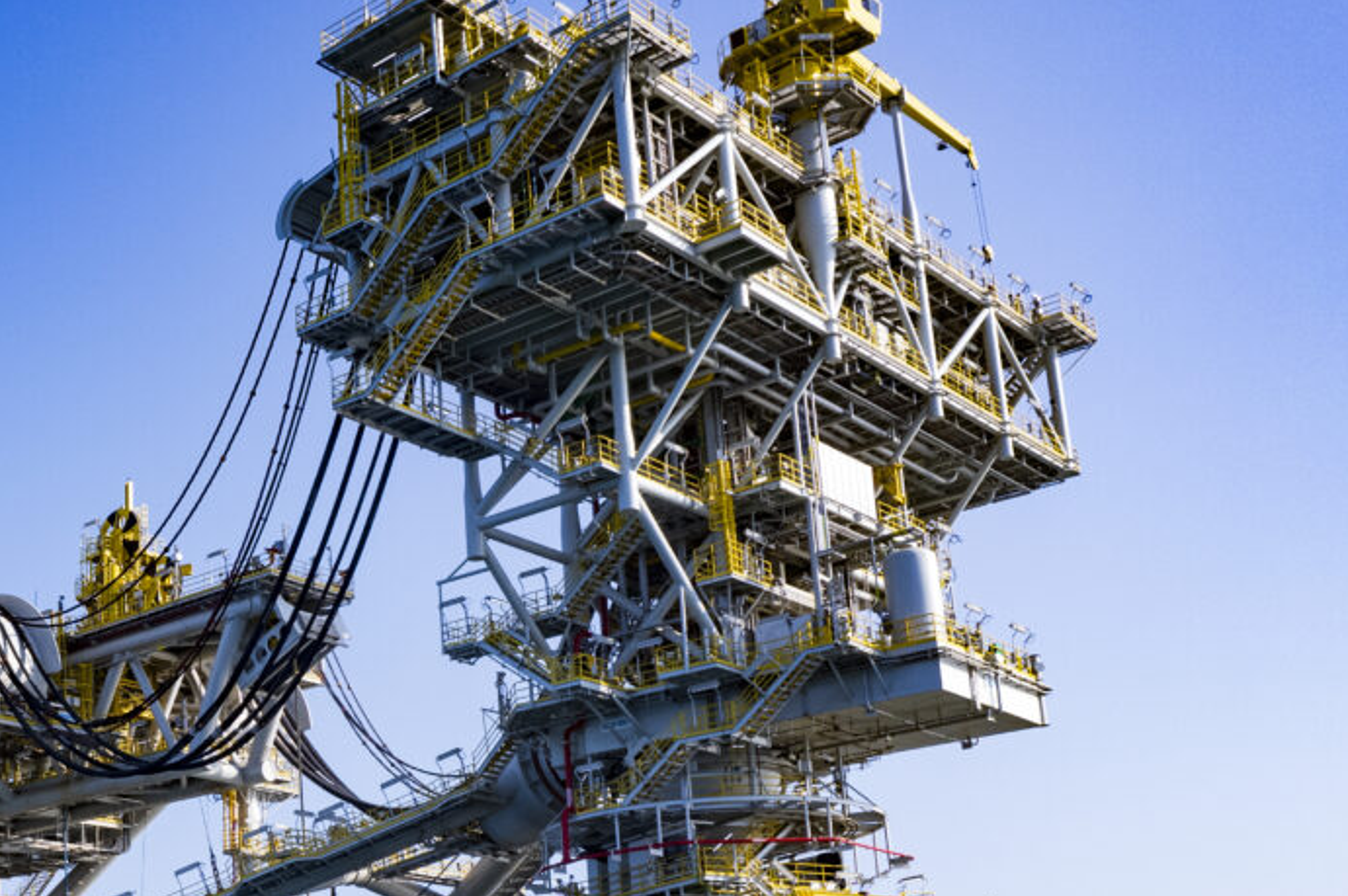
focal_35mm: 49
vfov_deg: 27.0
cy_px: 700
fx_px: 1833
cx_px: 29
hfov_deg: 36.6
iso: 100
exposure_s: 1/1500
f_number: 2.8
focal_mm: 8.38
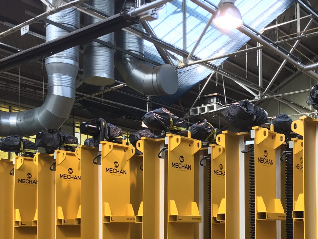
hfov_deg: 34.2
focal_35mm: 55
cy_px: 207
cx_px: 241
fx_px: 505
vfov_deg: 25.8
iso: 25
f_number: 1.8
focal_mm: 3.99
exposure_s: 1/50
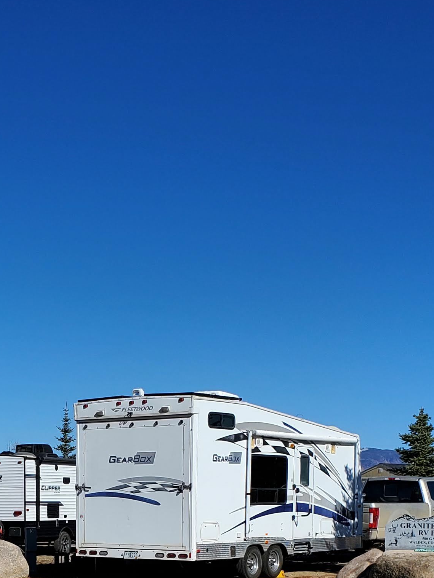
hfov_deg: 20.8
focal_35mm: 69
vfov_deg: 27.0
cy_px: 546
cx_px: 33
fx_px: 1154
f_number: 2.4
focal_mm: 4.3
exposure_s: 1/3417
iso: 50
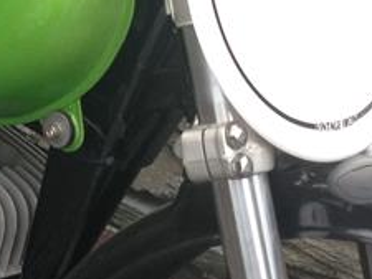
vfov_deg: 9.9
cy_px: 66
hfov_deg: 12.9
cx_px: -45
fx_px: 1613
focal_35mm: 150
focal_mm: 4.13
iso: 50
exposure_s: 1/228
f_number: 2.4
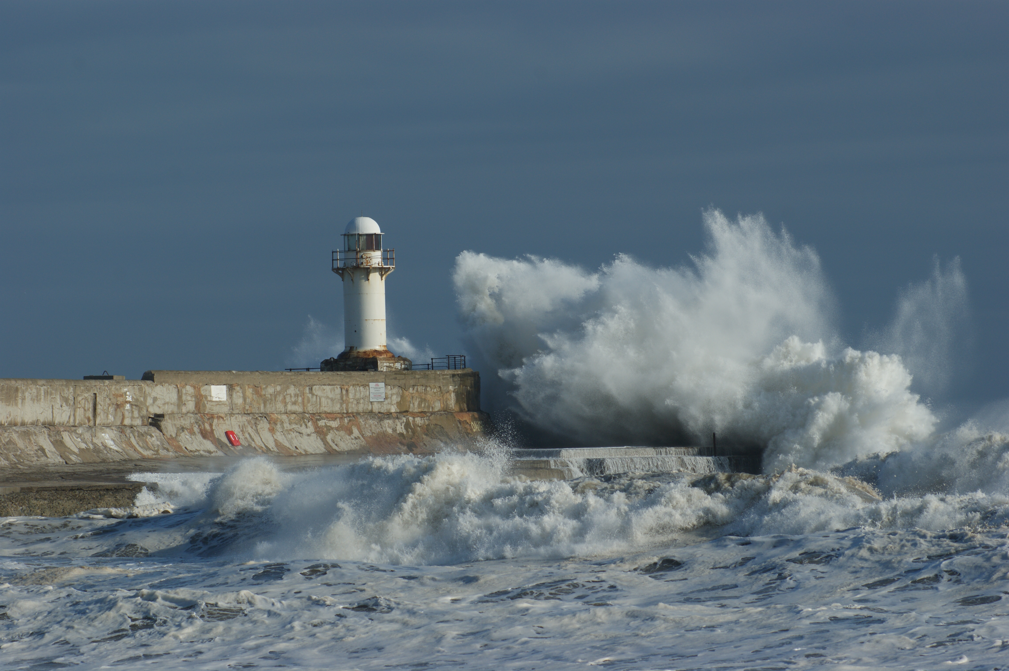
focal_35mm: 210
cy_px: 336
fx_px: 5882
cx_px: 504
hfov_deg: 9.8
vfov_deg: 6.5
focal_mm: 140
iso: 100
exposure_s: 1/400
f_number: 9
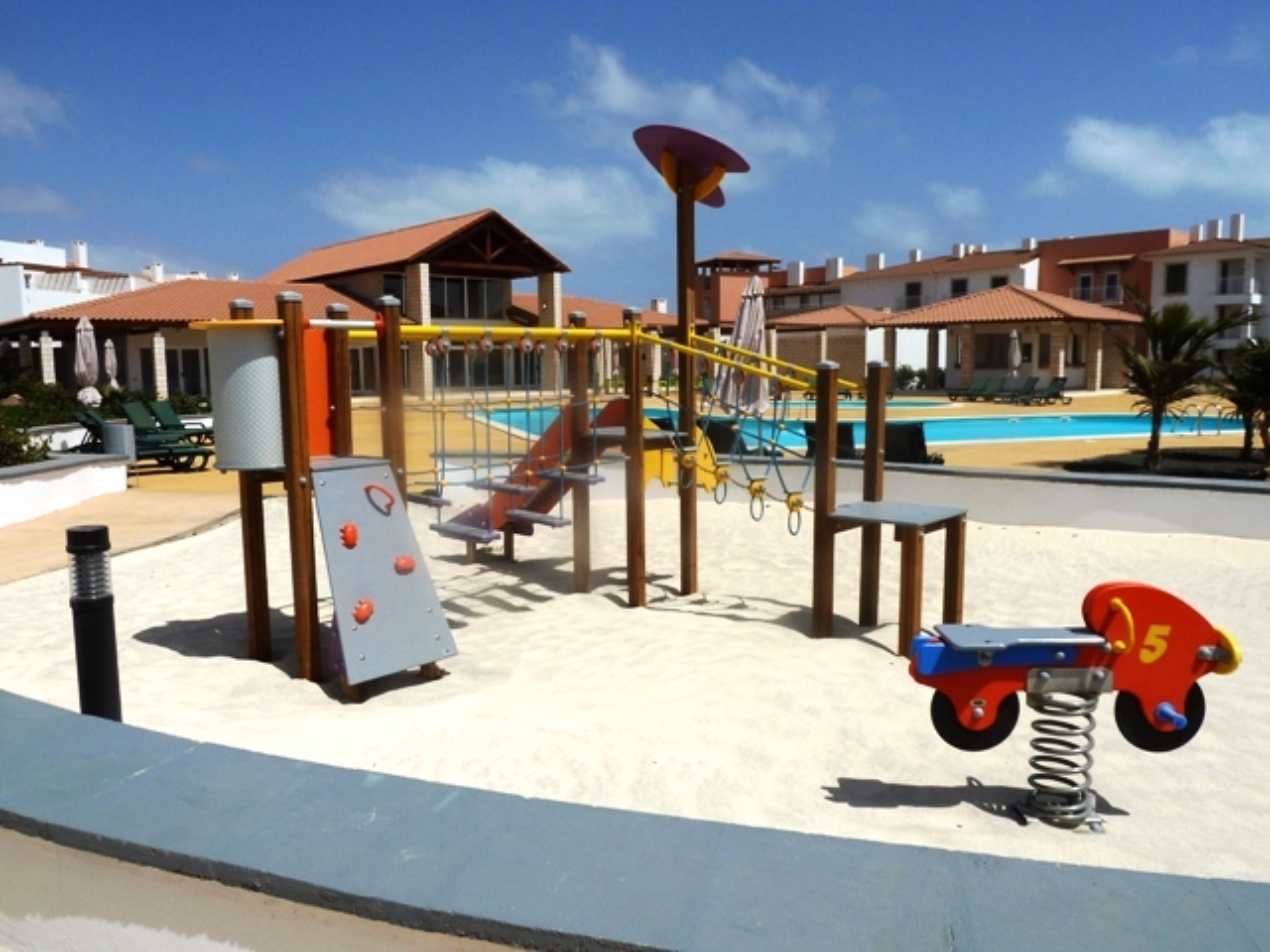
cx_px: 635
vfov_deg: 54.9
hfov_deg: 69.4
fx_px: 917
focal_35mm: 25
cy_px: 476
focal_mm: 4.1
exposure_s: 1/800
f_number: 5.6
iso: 80
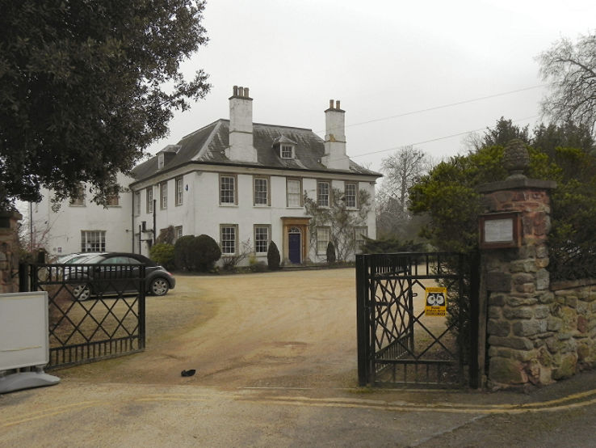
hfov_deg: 55.3
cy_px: 224
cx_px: 298
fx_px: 568
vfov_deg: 43.0
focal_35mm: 33
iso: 160
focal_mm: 5.9
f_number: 6.3
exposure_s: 1/300
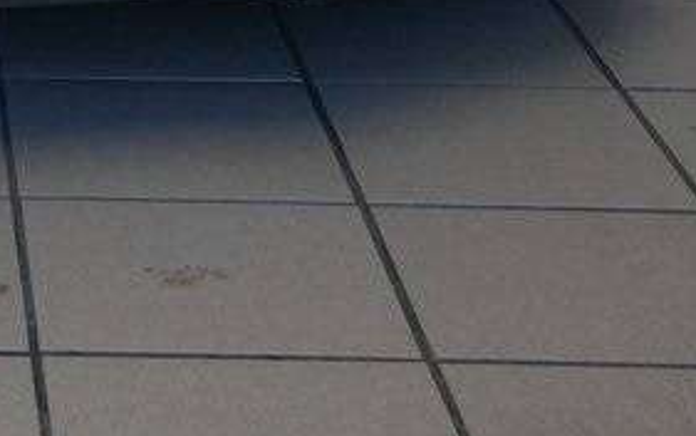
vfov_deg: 8.8
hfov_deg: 14.4
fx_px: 2638
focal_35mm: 139
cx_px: -188
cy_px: -488
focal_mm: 18
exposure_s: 1/60
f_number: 3.9
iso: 500
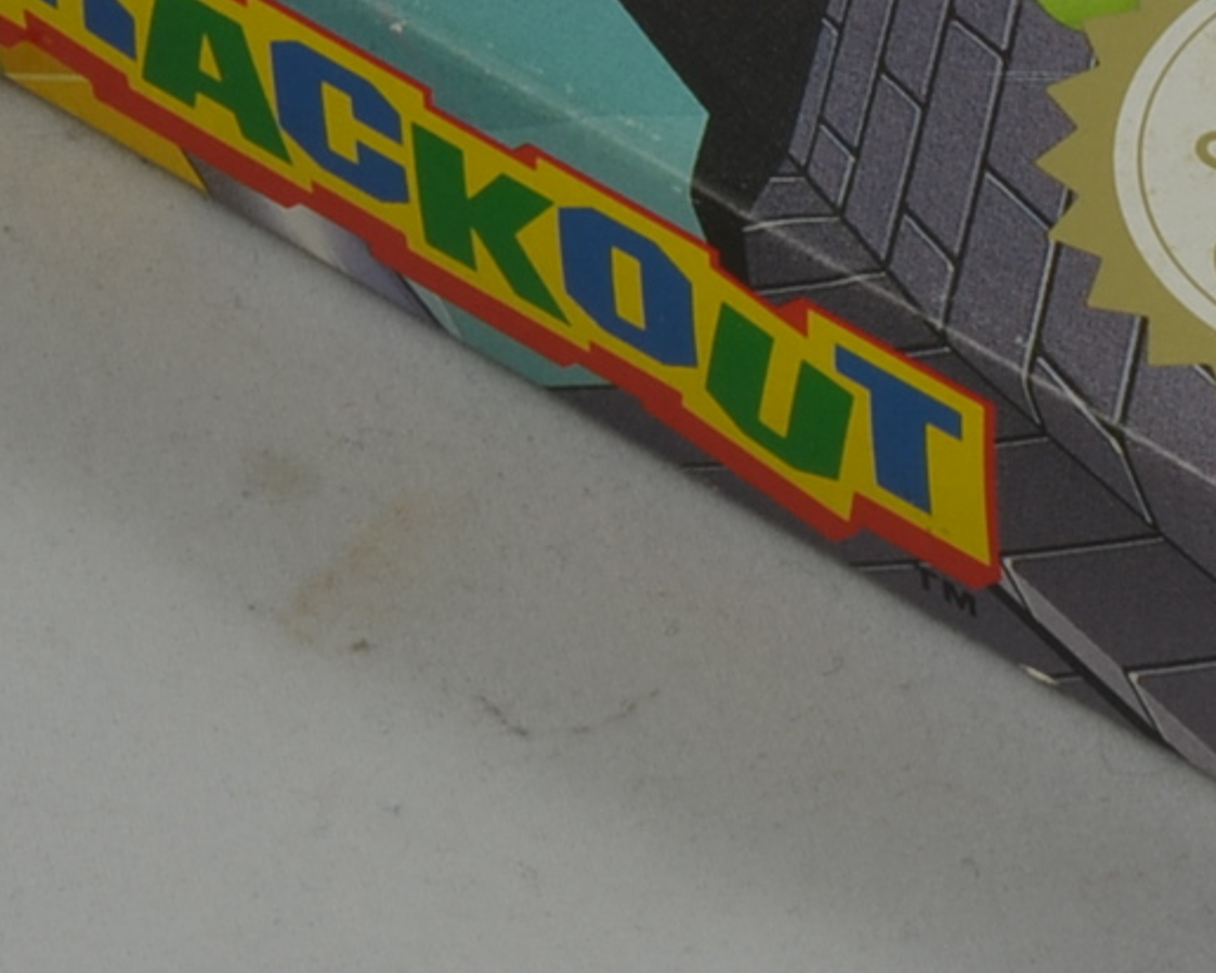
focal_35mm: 269
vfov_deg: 5.7
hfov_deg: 7.2
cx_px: 1091
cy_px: -453
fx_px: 9681
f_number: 20
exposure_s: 1/2.5
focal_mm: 40
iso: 100
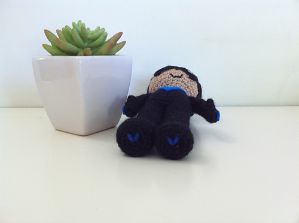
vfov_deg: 40.6
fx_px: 302
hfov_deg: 52.7
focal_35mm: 35
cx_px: 150
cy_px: 112
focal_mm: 3.85
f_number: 2.8
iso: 100
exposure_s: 1/15
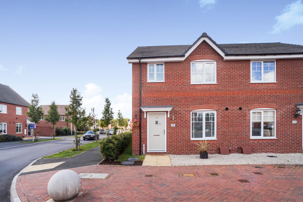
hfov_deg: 73.8
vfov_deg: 53.1
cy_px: 101
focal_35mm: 24
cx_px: 152
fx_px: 202
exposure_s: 1/80
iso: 100
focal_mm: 16
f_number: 13
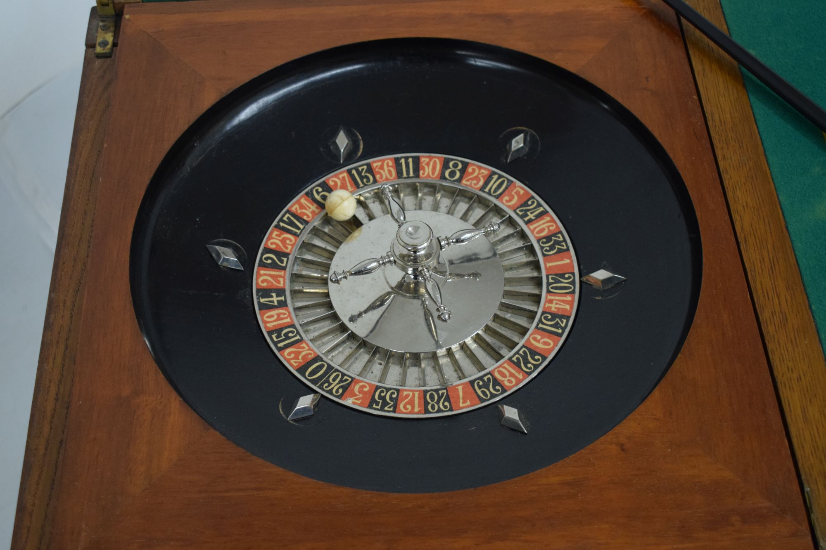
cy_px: 275
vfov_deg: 25.7
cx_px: 413
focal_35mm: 52
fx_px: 1204
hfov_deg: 37.9
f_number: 5.6
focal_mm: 35
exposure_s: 1/125
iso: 1600
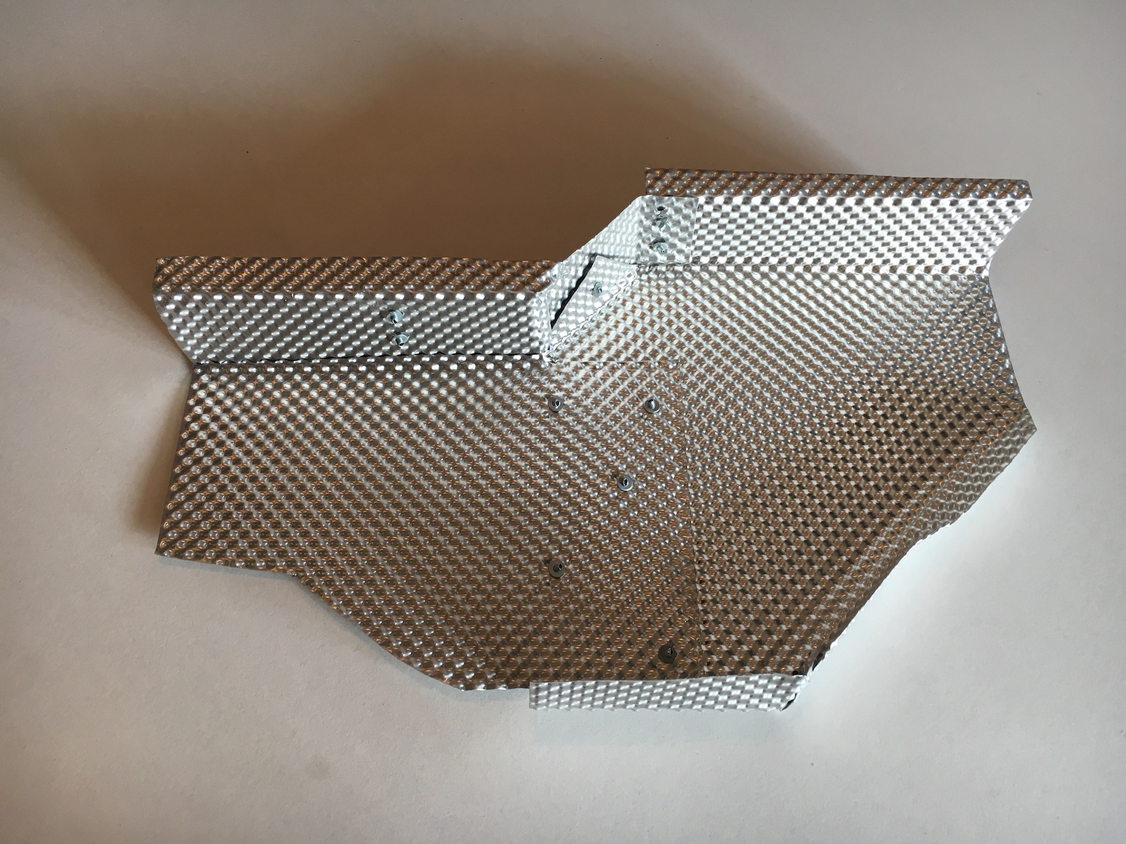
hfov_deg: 61.7
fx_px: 943
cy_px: 422
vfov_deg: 48.2
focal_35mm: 29
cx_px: 563
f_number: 2.2
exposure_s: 1/30
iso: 50
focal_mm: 4.15
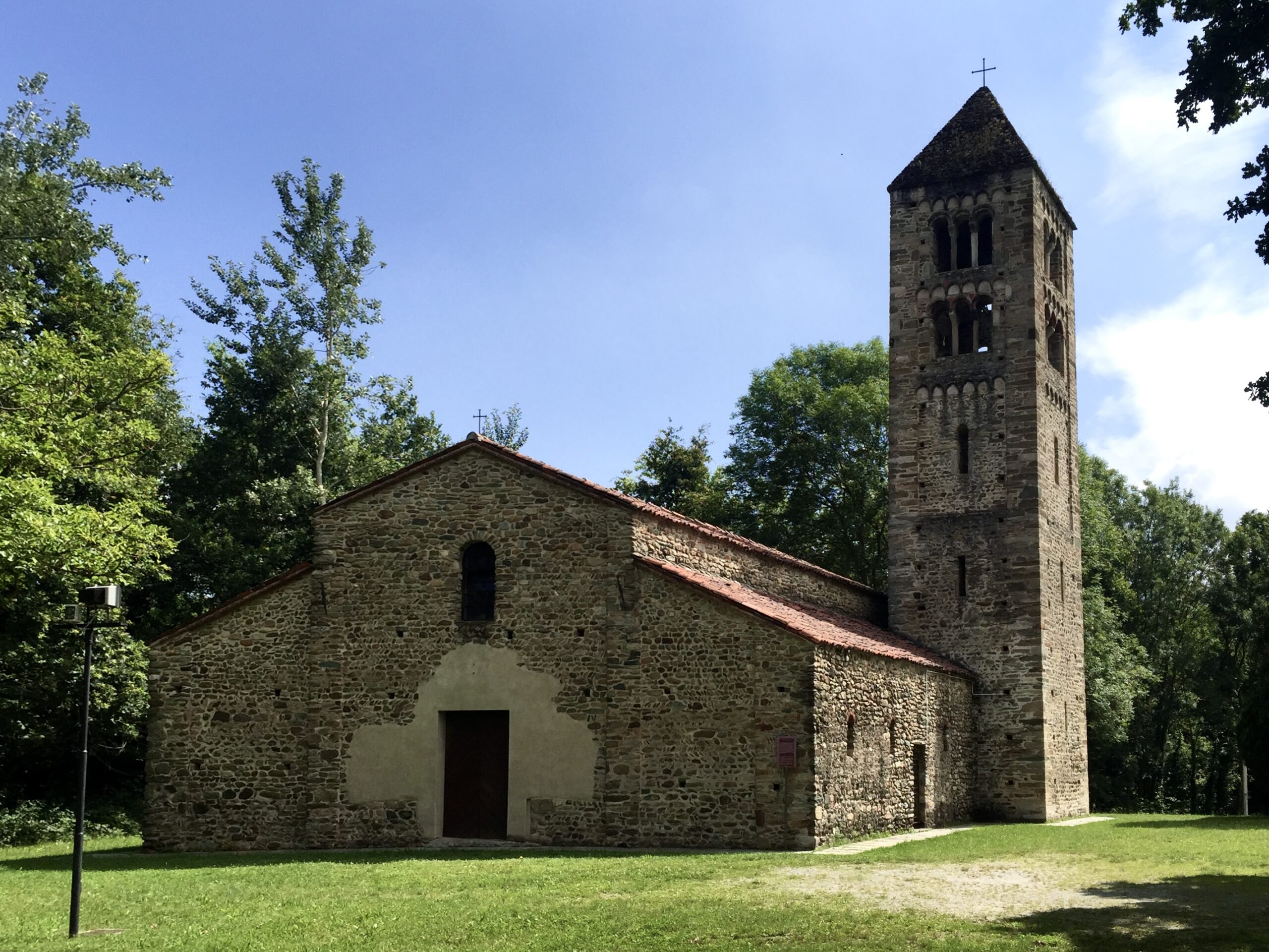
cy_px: 476
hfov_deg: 61.7
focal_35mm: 29
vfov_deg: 48.2
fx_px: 1063
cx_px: 634
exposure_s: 1/2083
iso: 32
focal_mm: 4.15
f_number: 2.2
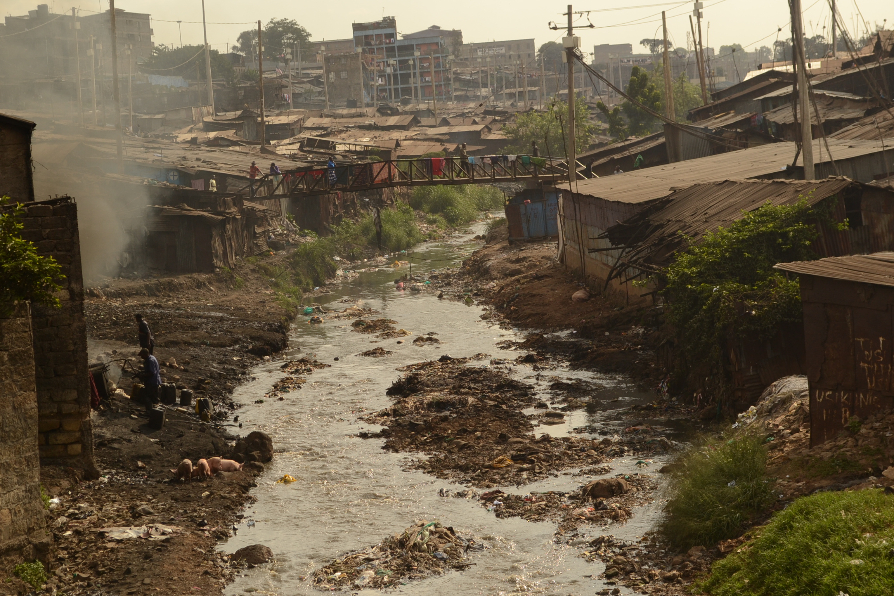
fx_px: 2049
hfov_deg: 24.6
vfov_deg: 16.6
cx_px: 447
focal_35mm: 82
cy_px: 298
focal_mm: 55
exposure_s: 1/320
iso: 200
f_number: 9
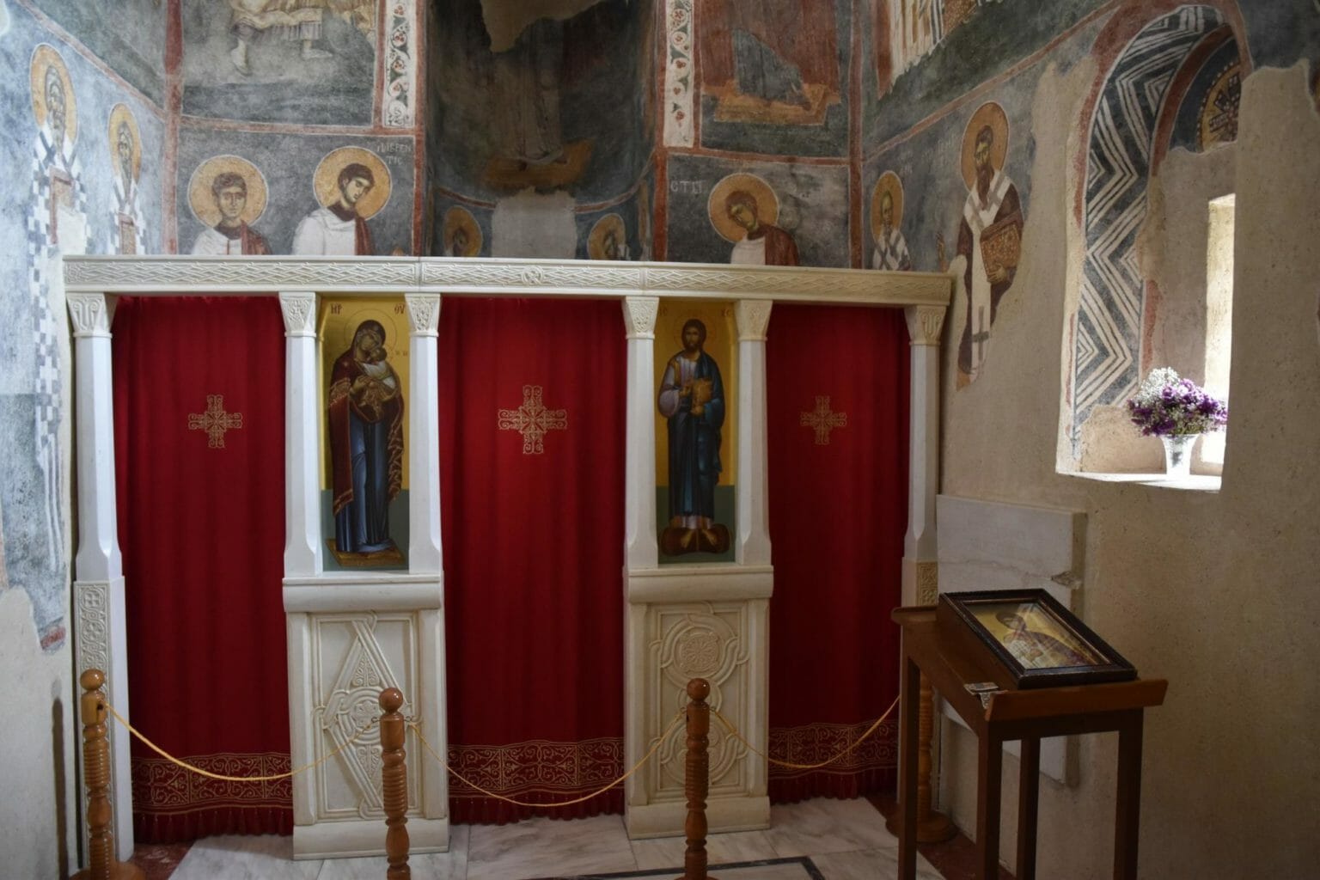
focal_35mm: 24
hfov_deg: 73.7
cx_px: 660
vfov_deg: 53.1
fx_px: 880
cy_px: 440
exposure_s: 1/15
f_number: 2.8
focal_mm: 16
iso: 1000
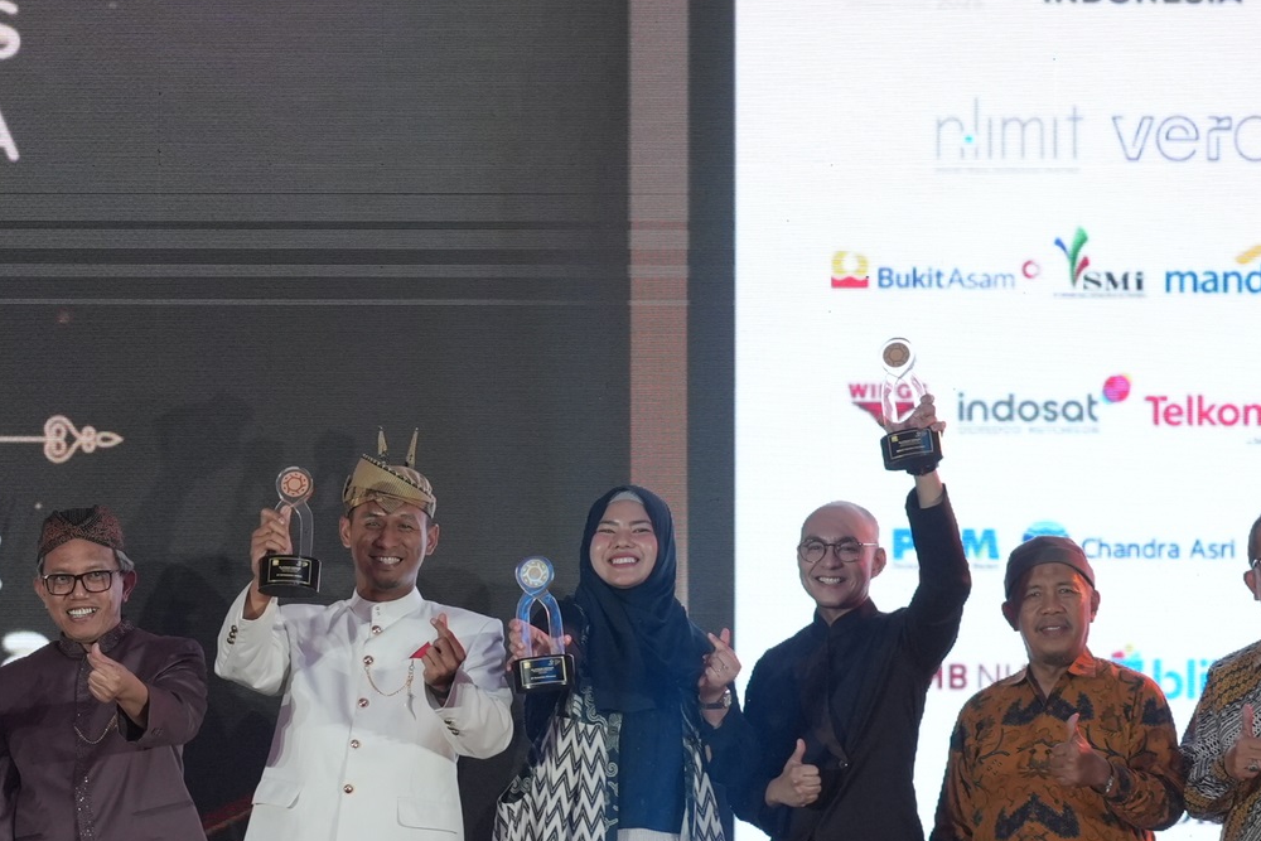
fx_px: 6621
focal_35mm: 189
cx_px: -200
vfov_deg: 7.2
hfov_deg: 10.7
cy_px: 773
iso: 1250
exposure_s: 1/160
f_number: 4
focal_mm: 70
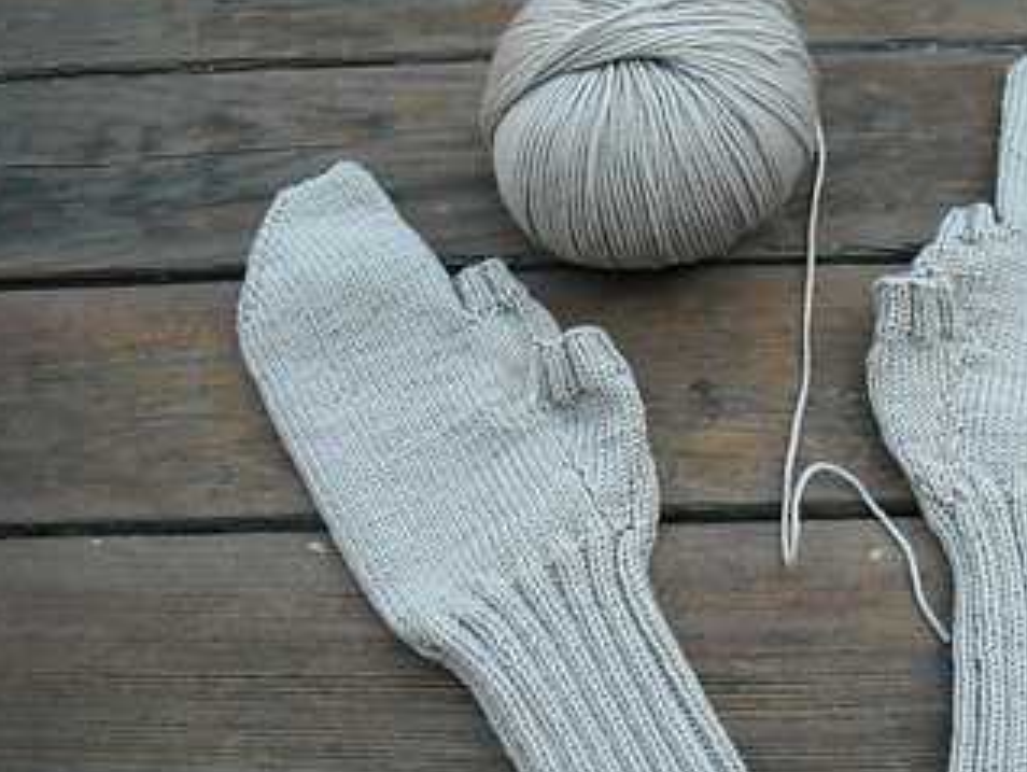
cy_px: 473
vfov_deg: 26.5
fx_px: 1633
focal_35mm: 55
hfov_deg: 34.4
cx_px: 736
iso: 366
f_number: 2.8
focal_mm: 5.7
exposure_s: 1/250
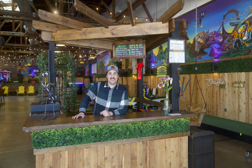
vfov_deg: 45.0
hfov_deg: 63.6
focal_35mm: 29
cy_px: 84
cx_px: 126
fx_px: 203
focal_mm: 29
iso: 2000
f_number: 4
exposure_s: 1/160
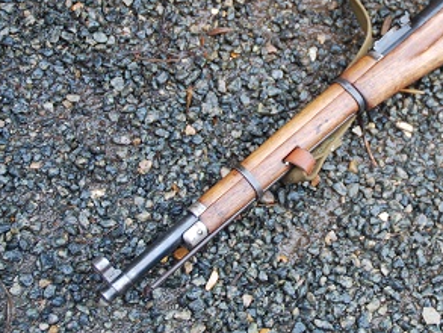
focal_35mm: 65
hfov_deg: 29.3
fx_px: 832
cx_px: 343
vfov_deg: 22.4
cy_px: 90
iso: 200
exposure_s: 1/40
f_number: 3.8
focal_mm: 22
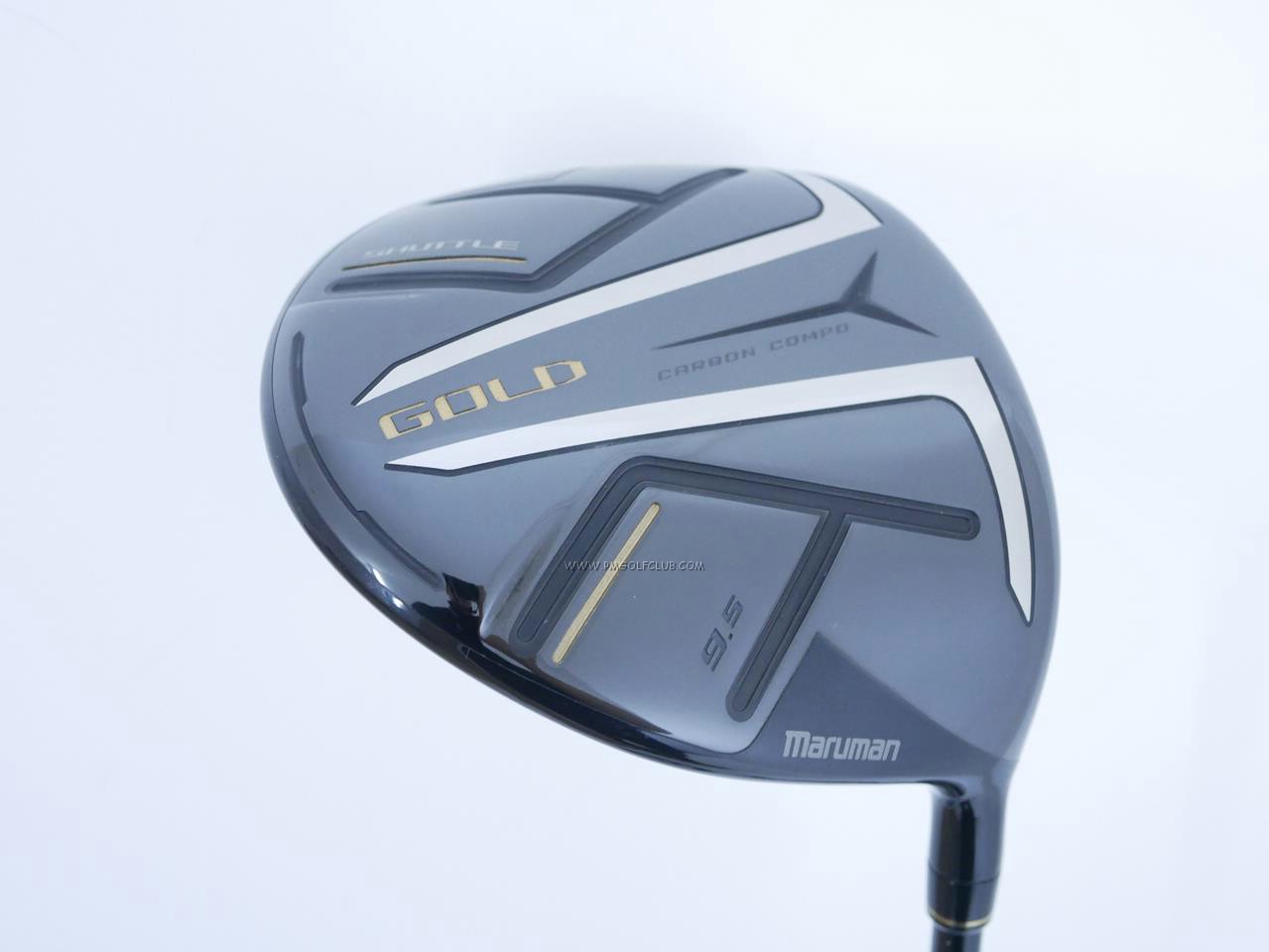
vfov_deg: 29.1
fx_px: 1833
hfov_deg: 38.2
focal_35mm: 50
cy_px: 476
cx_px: 634
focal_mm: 25
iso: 1600
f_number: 4.5
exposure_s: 1/50
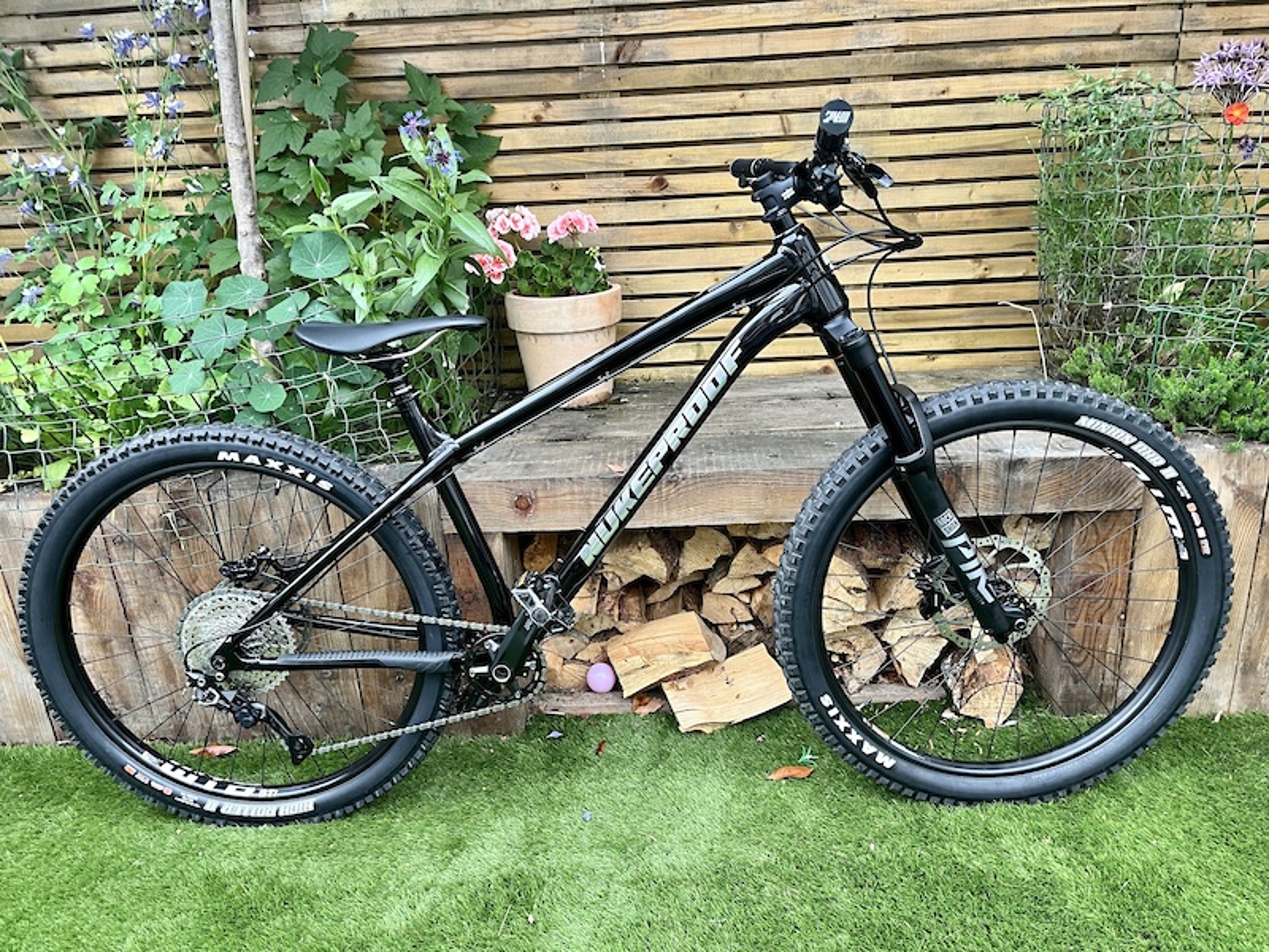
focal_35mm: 26
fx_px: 953
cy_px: 476
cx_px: 634
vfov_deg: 53.1
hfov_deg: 67.3
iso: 200
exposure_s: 1/60
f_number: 1.6
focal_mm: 5.1
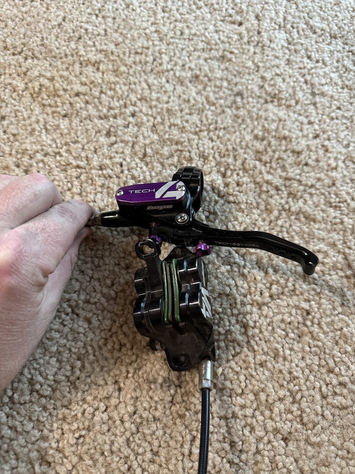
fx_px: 328
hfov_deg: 56.8
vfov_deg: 71.6
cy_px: 237
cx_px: 178
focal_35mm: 24
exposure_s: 1/60
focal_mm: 6.86
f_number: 1.78
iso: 500
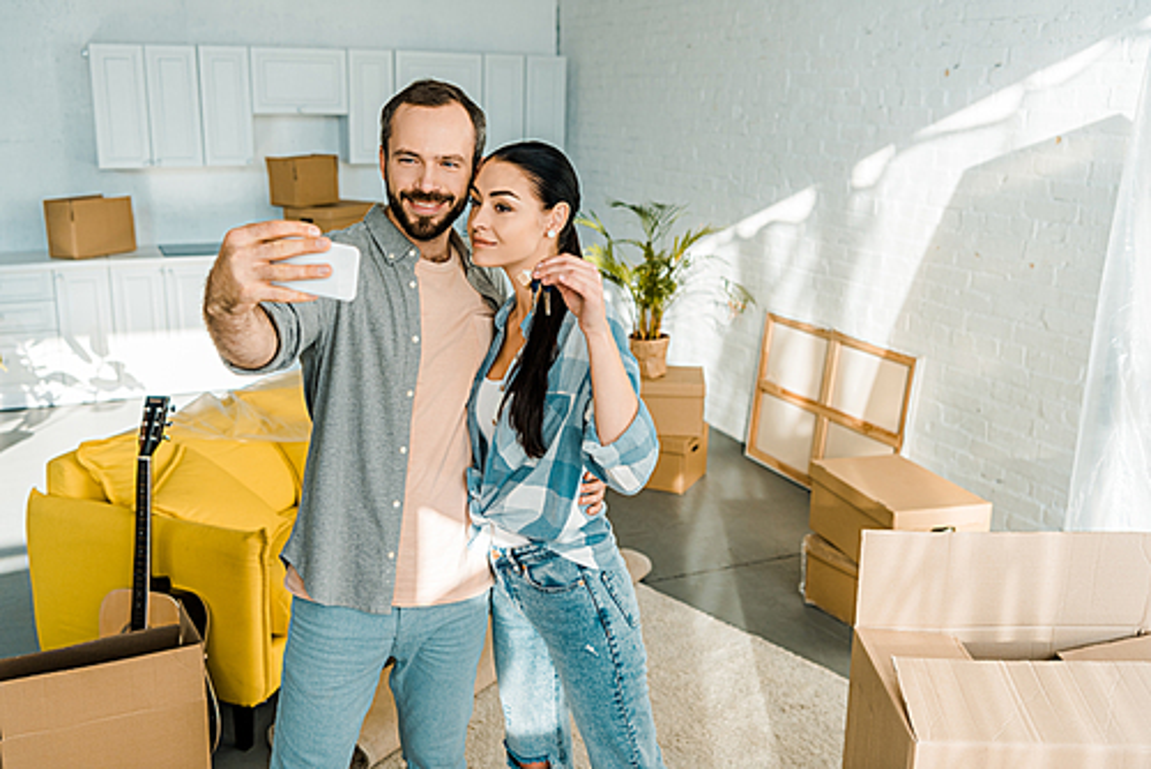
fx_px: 1120
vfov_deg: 37.9
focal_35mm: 35
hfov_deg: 54.4
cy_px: 384
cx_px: 576
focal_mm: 35
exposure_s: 1/320
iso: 160
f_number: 3.5
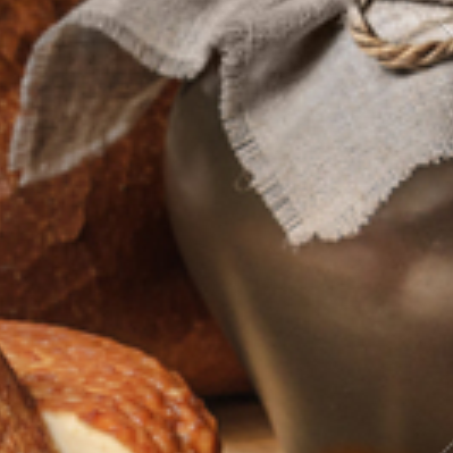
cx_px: 129
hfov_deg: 7.8
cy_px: 393
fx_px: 3331
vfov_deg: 7.8
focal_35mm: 225
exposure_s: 1/180
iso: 200
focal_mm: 40
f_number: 11
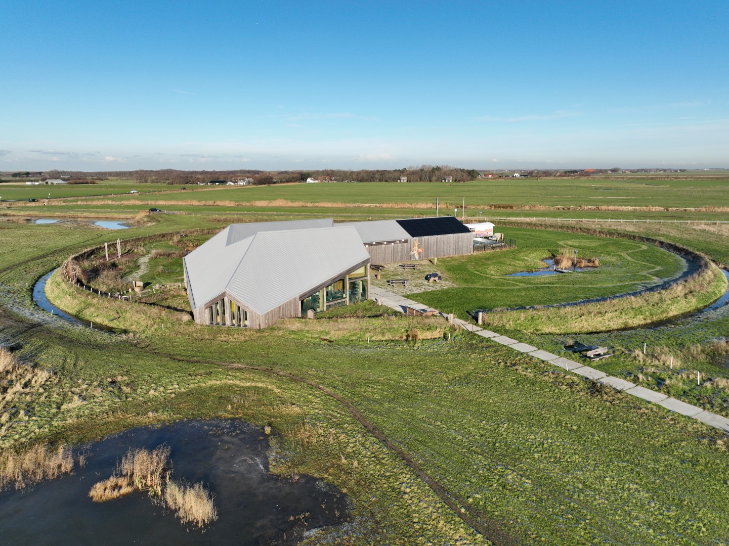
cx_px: 364
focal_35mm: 24
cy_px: 273
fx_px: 505
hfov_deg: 71.6
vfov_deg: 56.8
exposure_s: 1/100
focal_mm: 12.29
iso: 110
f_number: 2.8
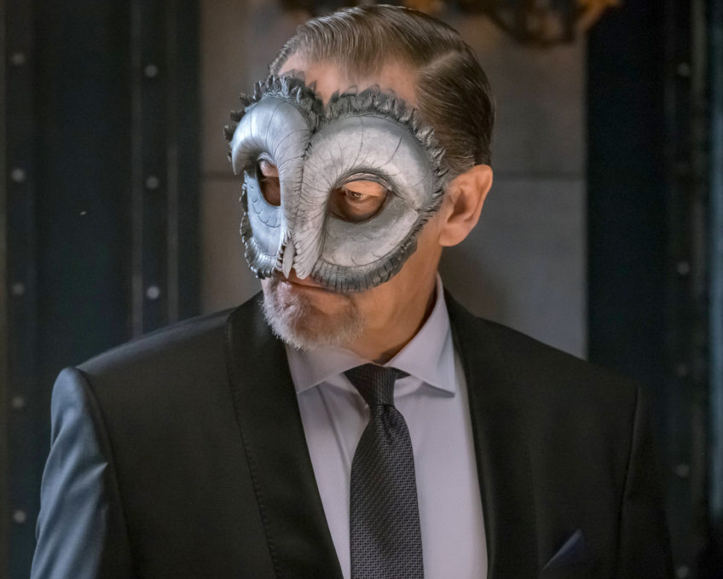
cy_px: 290
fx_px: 4195
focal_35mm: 196
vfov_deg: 7.9
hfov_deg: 9.8
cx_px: 300
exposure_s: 1/125
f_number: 5.6
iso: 6400
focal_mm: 115
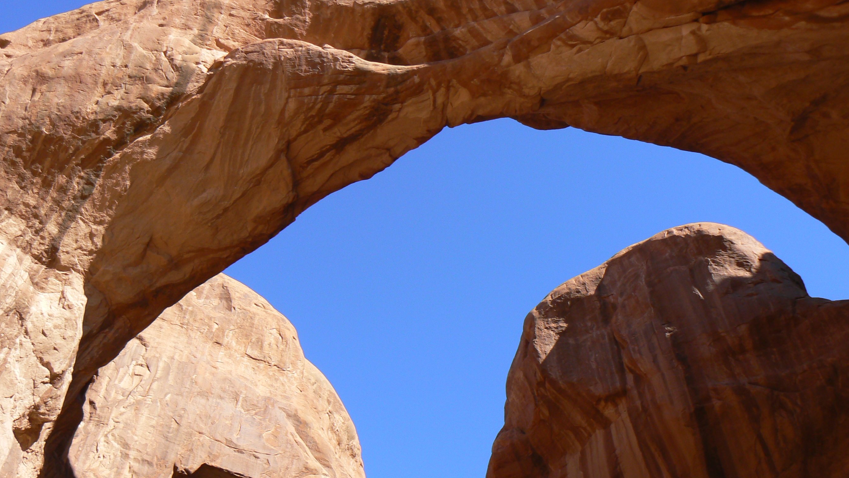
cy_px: 263
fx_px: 900
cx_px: 421
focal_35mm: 40
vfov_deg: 29.7
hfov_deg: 50.5
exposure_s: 1/250
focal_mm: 6
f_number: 5.6
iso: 80
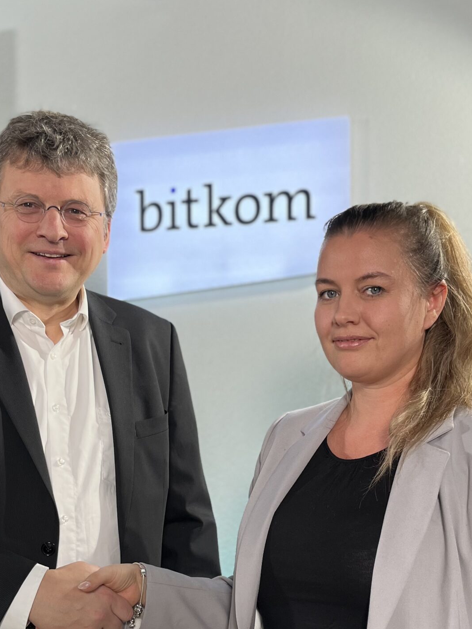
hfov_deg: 30.9
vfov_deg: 39.8
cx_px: 240
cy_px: 438
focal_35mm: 47
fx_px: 854
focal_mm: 5.1
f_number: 1.6
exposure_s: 1/100
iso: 64
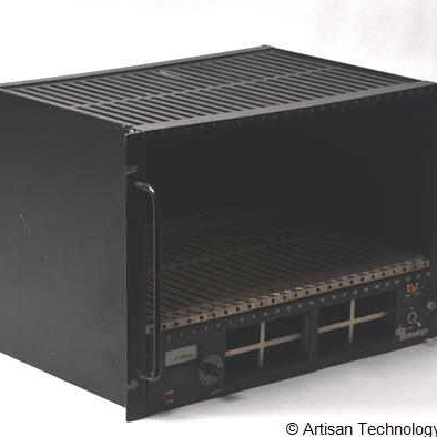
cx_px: 169
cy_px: 218
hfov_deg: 16.3
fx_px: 1523
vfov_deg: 16.3
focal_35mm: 107
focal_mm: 55
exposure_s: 1/200
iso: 200
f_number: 10
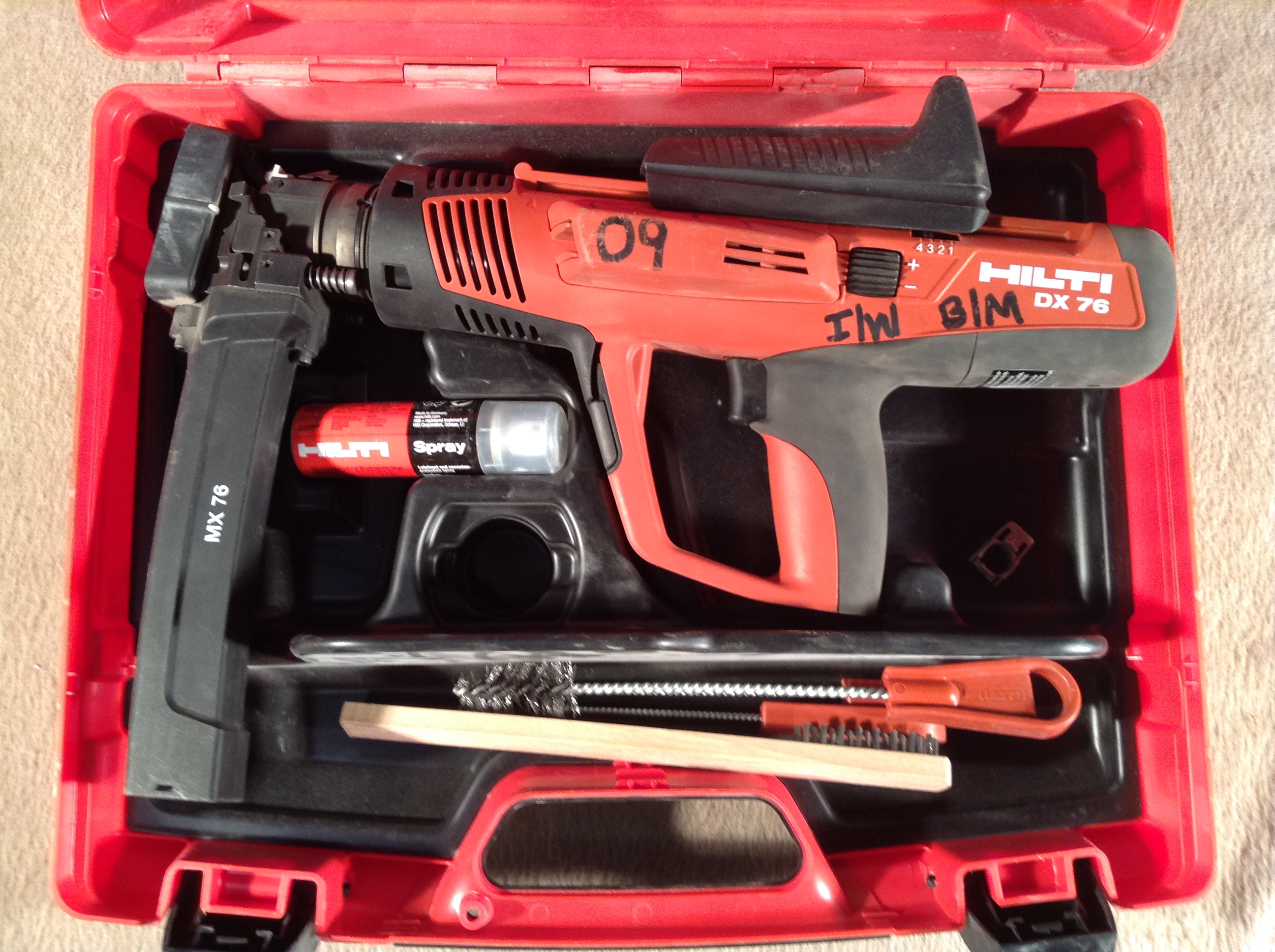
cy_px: 476
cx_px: 638
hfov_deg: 55.4
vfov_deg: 42.8
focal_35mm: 33
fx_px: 1214
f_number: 2.4
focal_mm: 3.3
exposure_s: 1/24
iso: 64
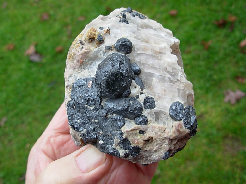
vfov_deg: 37.7
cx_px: 123
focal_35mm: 38
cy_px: 92
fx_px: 270
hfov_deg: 49.0
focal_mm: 6.3
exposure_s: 1/13.8
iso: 50
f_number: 2.9
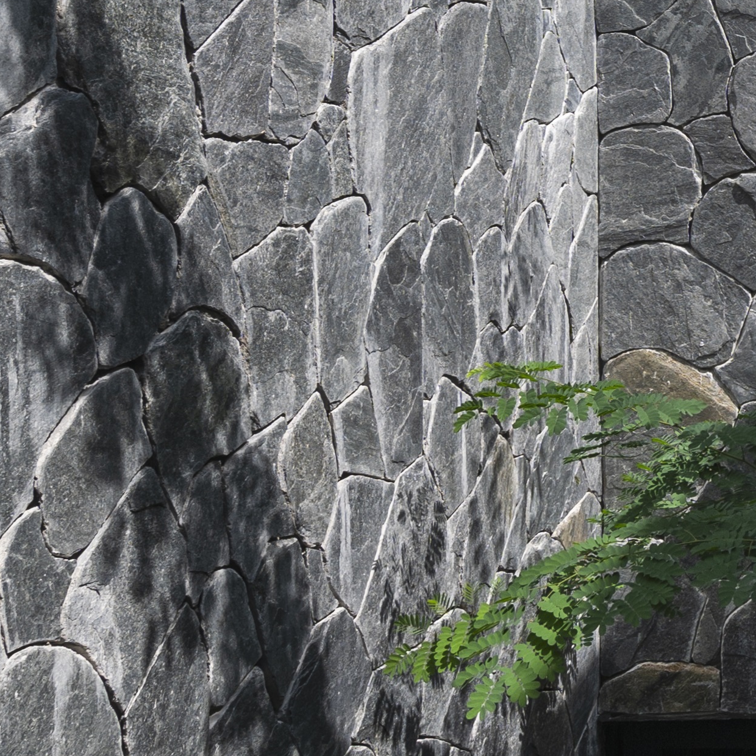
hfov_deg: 23.3
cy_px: 13
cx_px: 1157
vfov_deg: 27.9
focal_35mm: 58
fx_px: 1433
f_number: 8
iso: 200
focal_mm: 14
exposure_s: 1/500
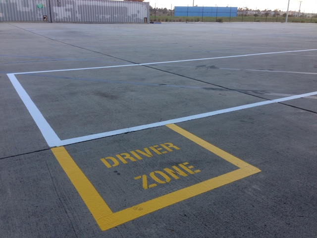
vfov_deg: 42.9
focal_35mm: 33
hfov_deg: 55.4
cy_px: 119
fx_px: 302
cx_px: 158
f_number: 2.4
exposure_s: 1/159
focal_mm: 4.13
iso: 50
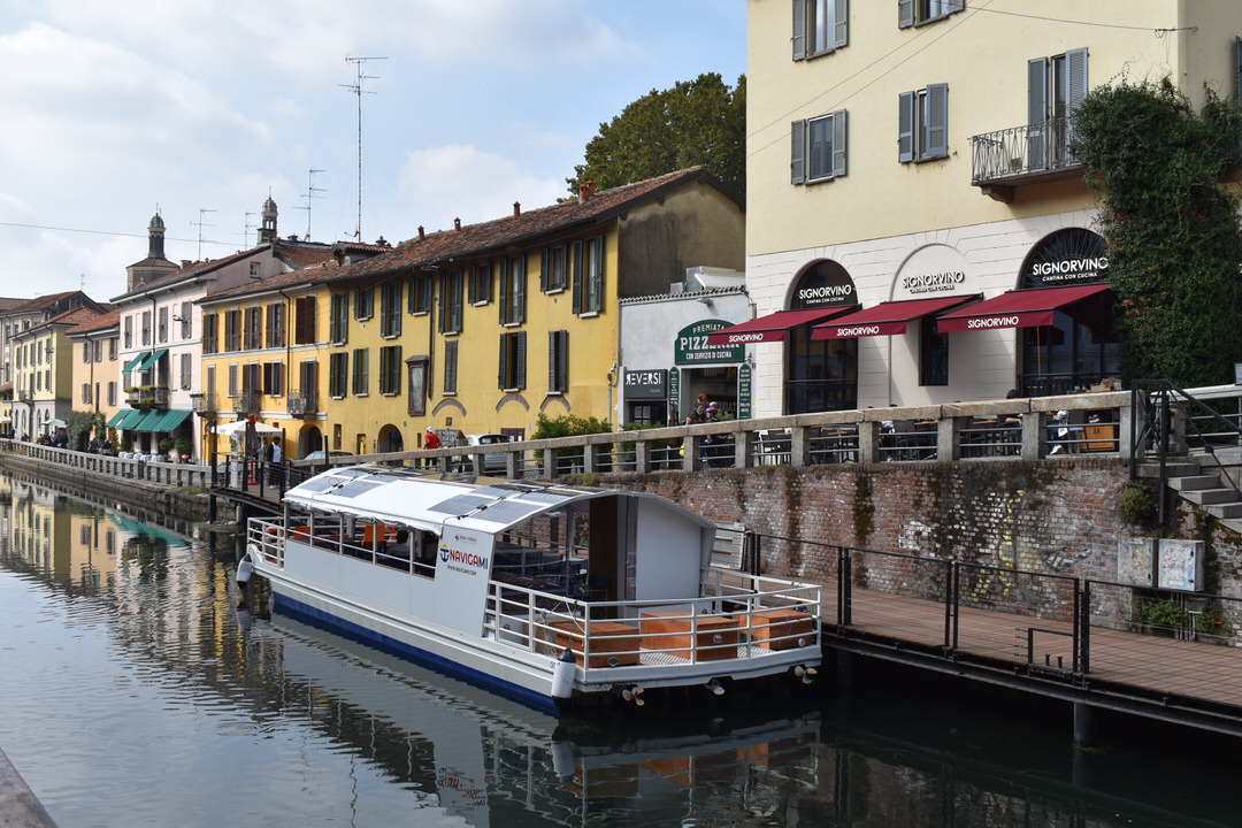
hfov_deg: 51.3
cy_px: 414
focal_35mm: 38
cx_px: 621
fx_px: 1294
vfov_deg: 35.5
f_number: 8
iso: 100
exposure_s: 1/250
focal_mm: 25
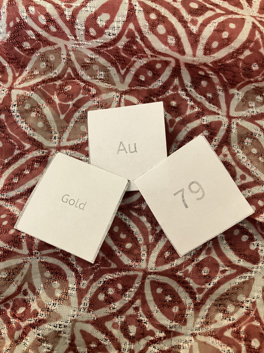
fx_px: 285
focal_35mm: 28
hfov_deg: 49.7
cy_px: 176
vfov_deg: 63.4
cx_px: 132
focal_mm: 3.99
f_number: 1.8
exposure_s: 1/40
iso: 250
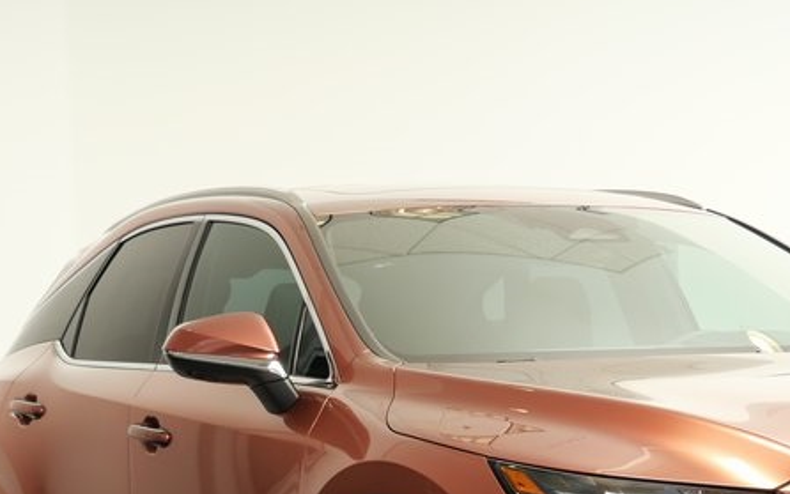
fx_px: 2412
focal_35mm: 112
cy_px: 595
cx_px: 523
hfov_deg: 18.6
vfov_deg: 11.5
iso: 250
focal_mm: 23
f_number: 4.5
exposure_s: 1/250
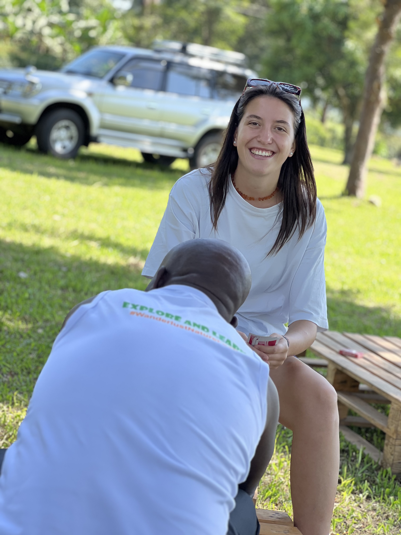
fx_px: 1189
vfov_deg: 25.3
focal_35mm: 77
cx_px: 200
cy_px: 268
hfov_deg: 19.1
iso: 32
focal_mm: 9
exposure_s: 1/121
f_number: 2.8
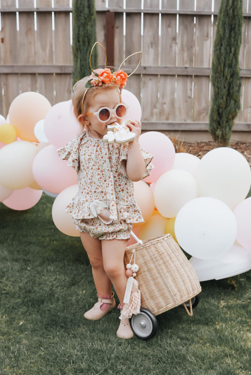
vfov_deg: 44.5
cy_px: 191
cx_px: 123
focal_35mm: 44
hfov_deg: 30.6
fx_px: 459
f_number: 4
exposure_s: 1/160
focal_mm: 28
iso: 100
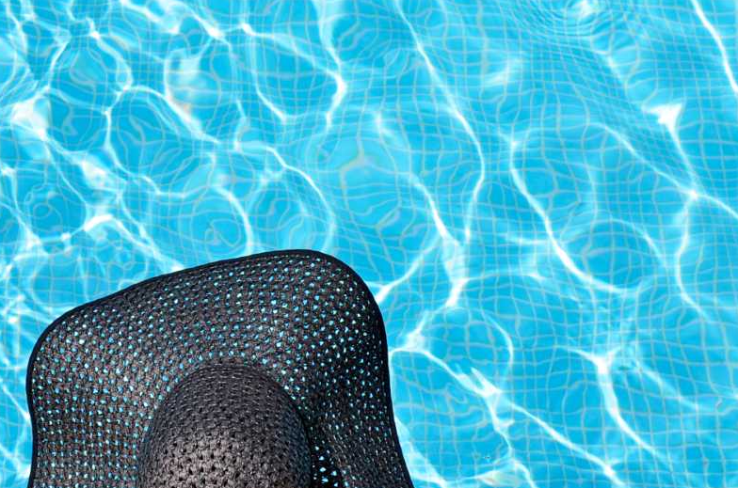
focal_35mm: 94
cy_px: 147
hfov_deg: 21.6
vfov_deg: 14.4
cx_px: 229
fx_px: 1923
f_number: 7.1
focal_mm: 24
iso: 100
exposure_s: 1/640
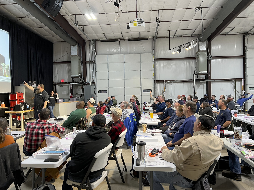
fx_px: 191
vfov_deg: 53.1
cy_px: 95
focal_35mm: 26
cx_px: 127
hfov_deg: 67.3
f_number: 1.5
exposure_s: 1/60
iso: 100
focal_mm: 5.7
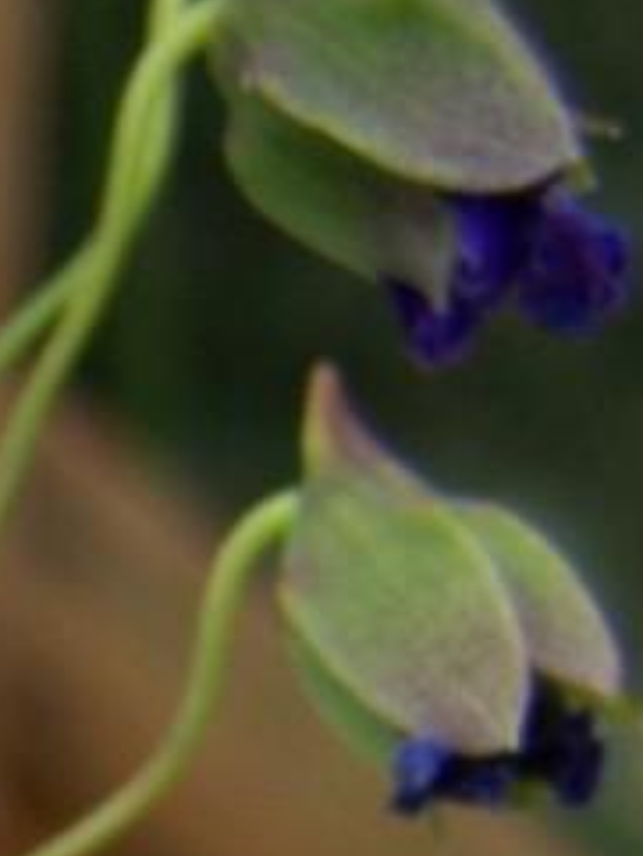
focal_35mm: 210
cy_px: 1217
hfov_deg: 6.6
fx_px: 5196
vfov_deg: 9.2
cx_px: -1087
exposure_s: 1/250
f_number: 2.8
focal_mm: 6.3
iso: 64
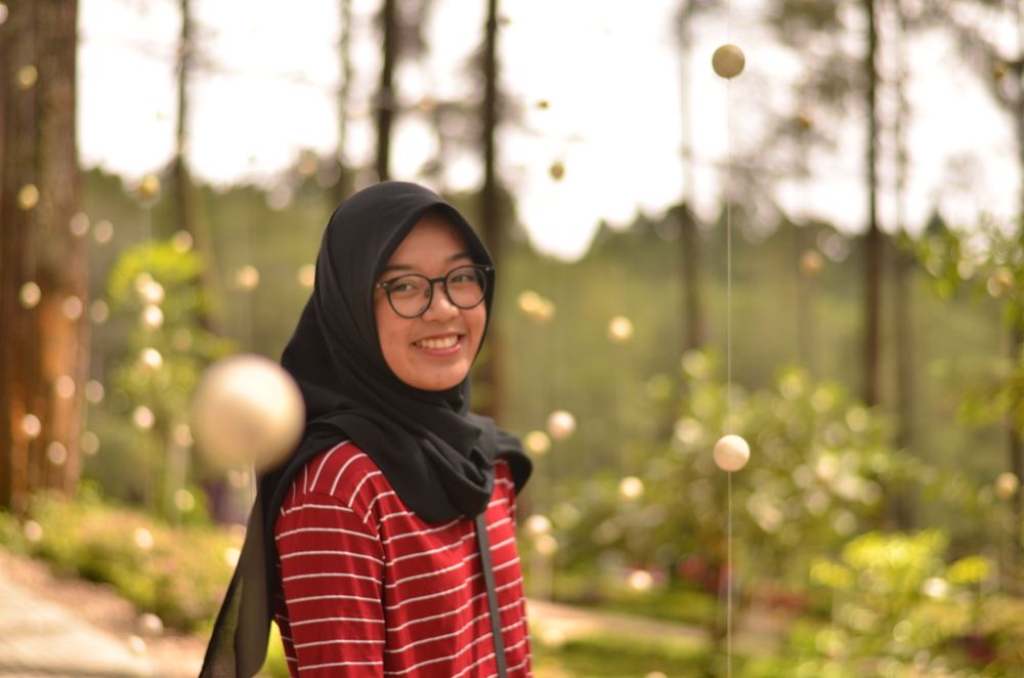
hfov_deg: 27.0
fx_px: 2129
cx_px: 512
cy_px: 339
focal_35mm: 75
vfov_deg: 18.1
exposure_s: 1/1600
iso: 100
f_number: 1.8
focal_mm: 50
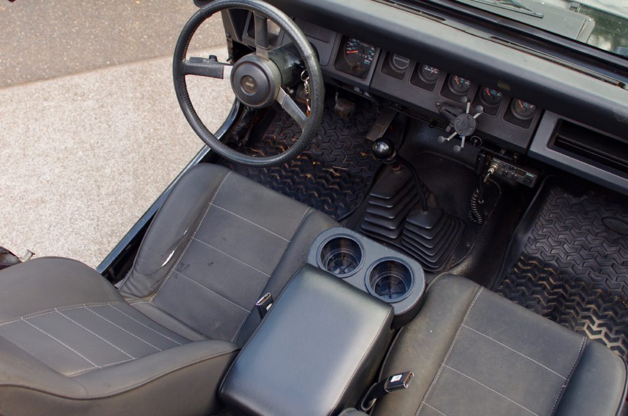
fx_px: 627
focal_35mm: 36
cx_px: 314
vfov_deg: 36.7
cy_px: 208
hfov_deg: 53.2
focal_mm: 24
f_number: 3.2
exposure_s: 1/125
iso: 400
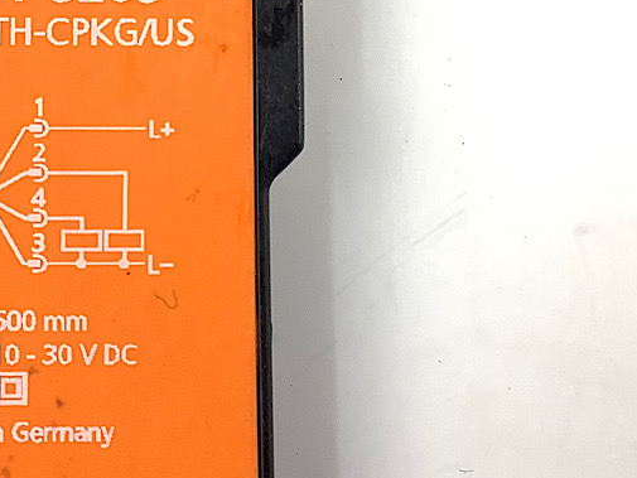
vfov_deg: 20.1
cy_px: 151
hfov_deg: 25.9
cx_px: 74
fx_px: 1344
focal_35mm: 73
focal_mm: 3.3
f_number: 2.4
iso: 80
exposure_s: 1/50
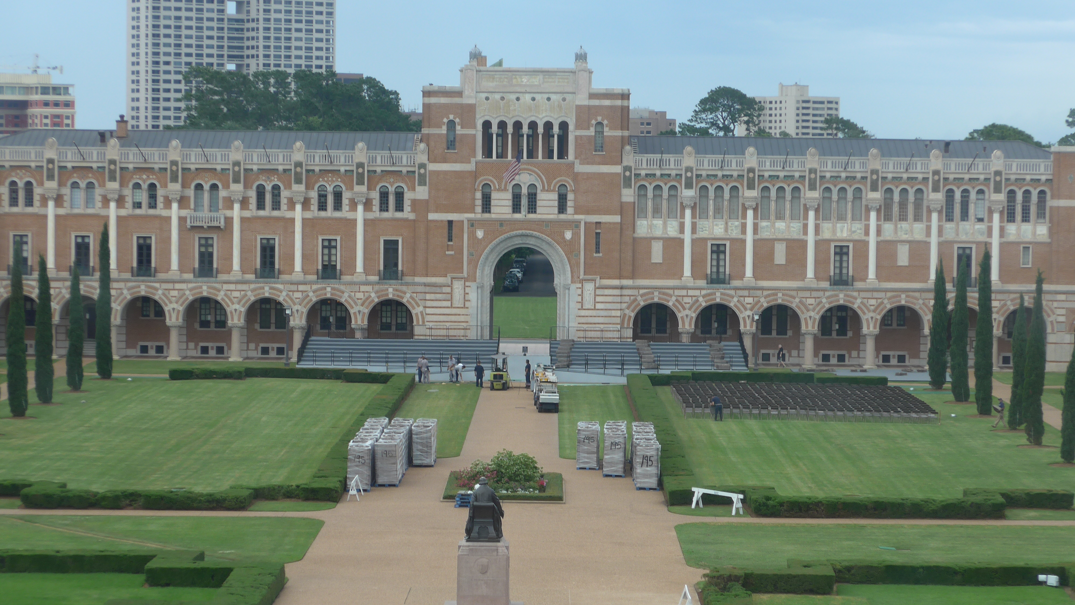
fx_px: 3021
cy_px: 367
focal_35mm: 106
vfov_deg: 11.4
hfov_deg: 20.2
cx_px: 538
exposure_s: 1/400
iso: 80
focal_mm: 19.2
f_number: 4.7
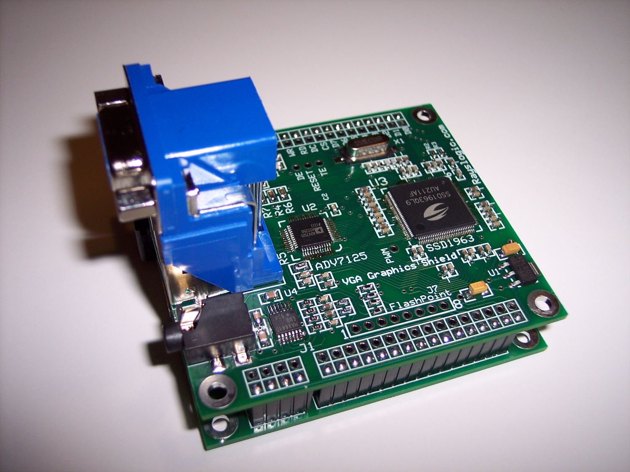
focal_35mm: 39
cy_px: 236
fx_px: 710
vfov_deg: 36.8
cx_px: 315
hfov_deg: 47.9
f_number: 2.8
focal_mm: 8
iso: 100
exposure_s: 1/60
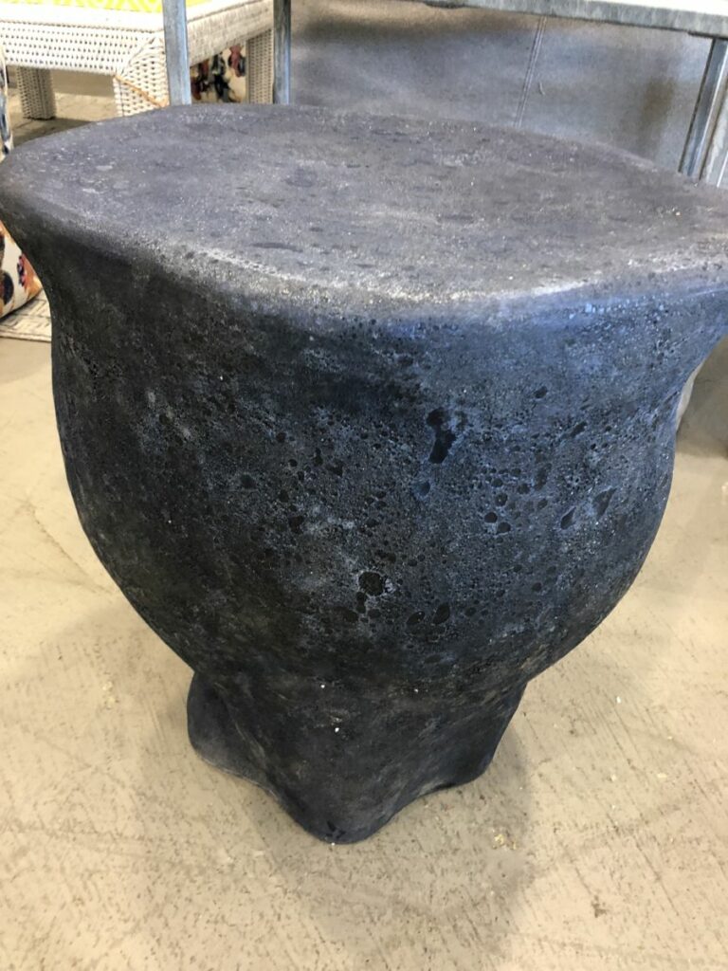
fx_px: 785
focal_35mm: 28
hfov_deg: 49.7
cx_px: 364
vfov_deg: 63.4
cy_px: 486
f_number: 1.8
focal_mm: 3.99
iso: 80
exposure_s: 1/15
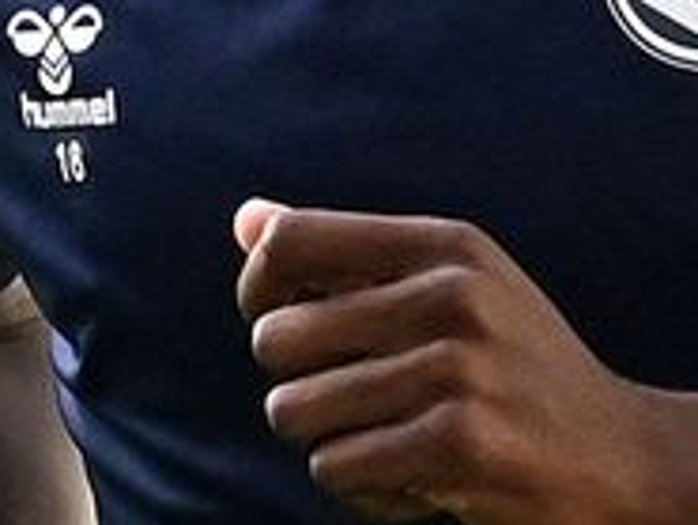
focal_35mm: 654
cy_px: 196
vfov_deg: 2.3
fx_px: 13196
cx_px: 370
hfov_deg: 3.0
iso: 500
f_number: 2.8
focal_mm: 105
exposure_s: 1/1000
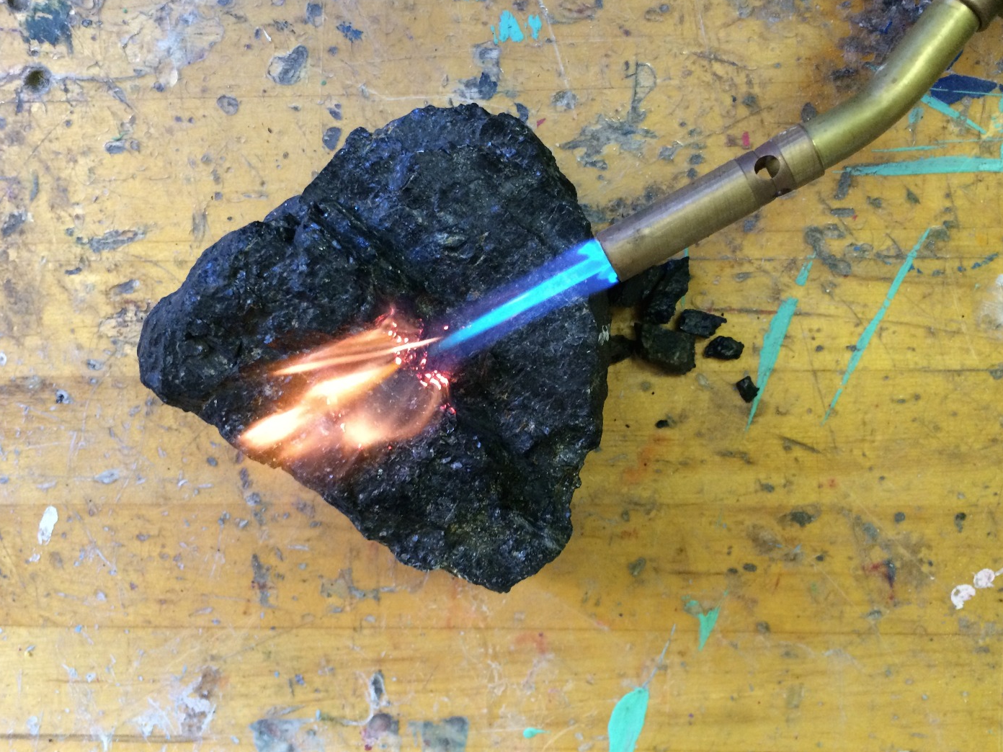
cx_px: 502
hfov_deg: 60.0
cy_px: 367
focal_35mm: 30
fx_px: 869
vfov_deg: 46.8
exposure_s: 1/30
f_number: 2.2
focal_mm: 4.15
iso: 250
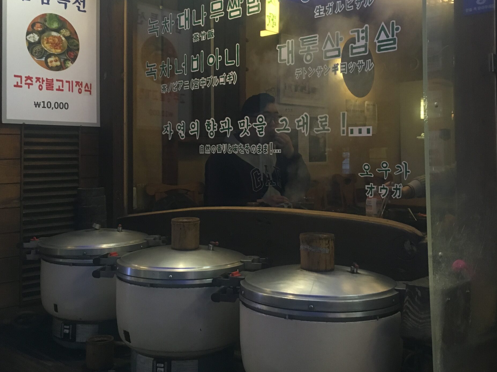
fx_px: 574
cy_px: 144
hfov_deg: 46.8
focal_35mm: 40
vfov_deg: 35.8
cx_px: 232
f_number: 2.2
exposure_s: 1/24
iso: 200
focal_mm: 4.15
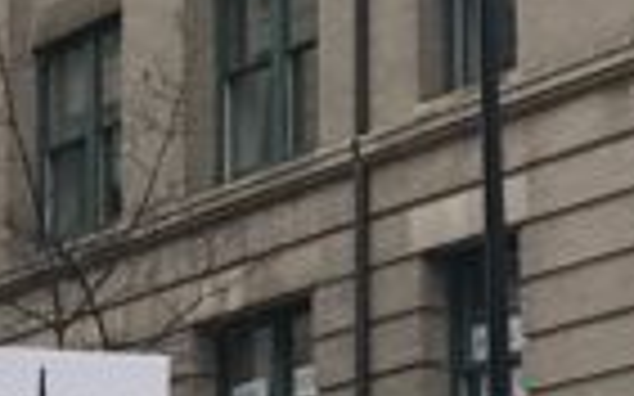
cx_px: -881
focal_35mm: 215
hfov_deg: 8.8
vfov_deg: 6.0
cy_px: 738
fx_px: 3713
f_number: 1.8
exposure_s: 1/643
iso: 20
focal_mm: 3.99
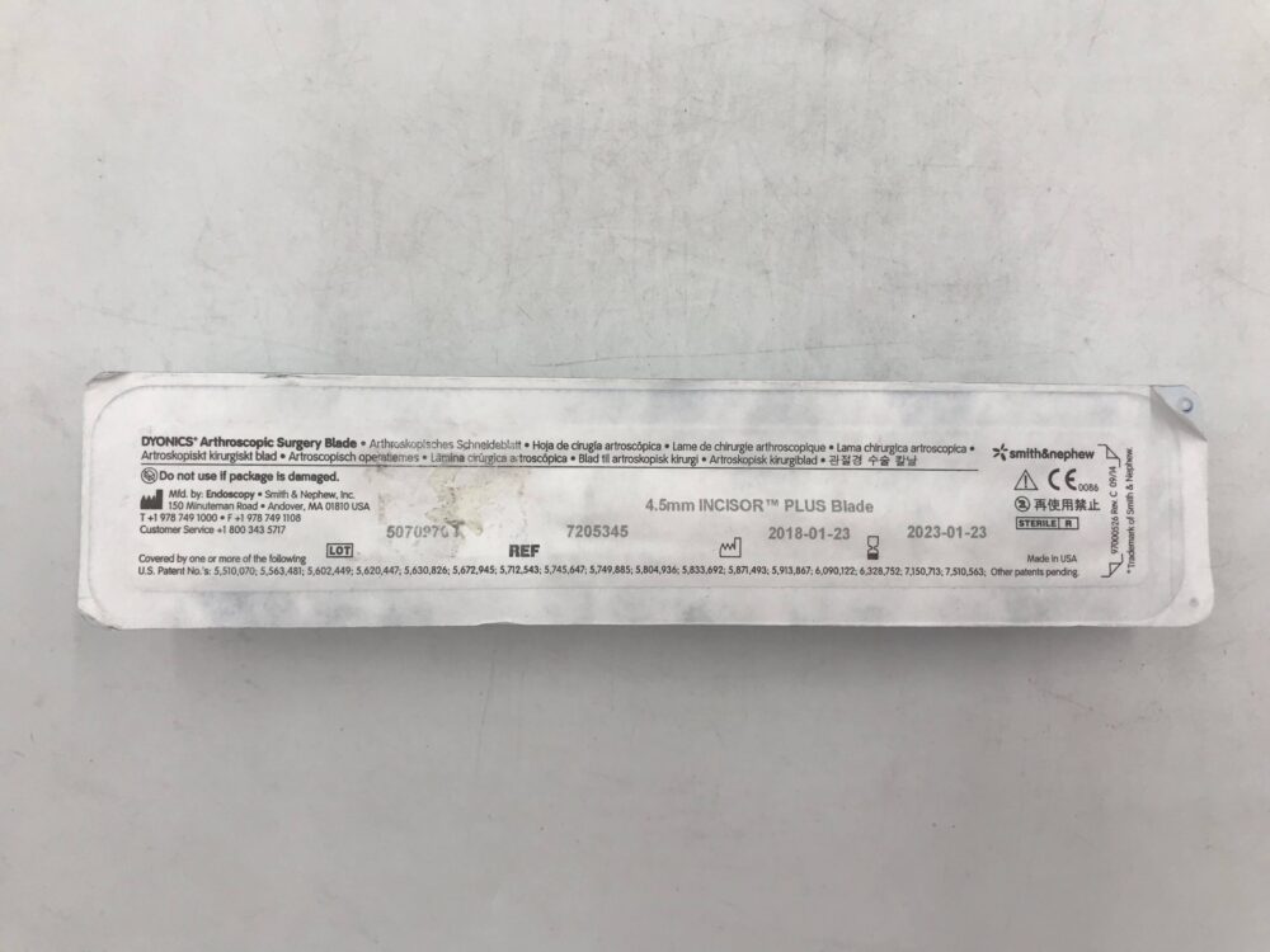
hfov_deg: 63.4
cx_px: 635
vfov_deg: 49.7
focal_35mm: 28
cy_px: 476
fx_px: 1027
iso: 20
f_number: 1.8
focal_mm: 3.99
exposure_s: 1/301
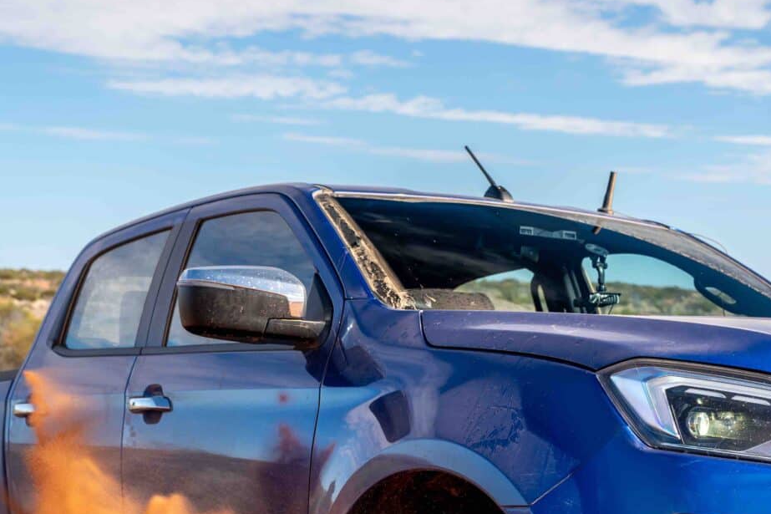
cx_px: 480
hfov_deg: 22.3
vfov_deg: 14.8
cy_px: 506
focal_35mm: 91
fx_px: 1948
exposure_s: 1/200
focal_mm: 41
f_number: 4.5
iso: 50
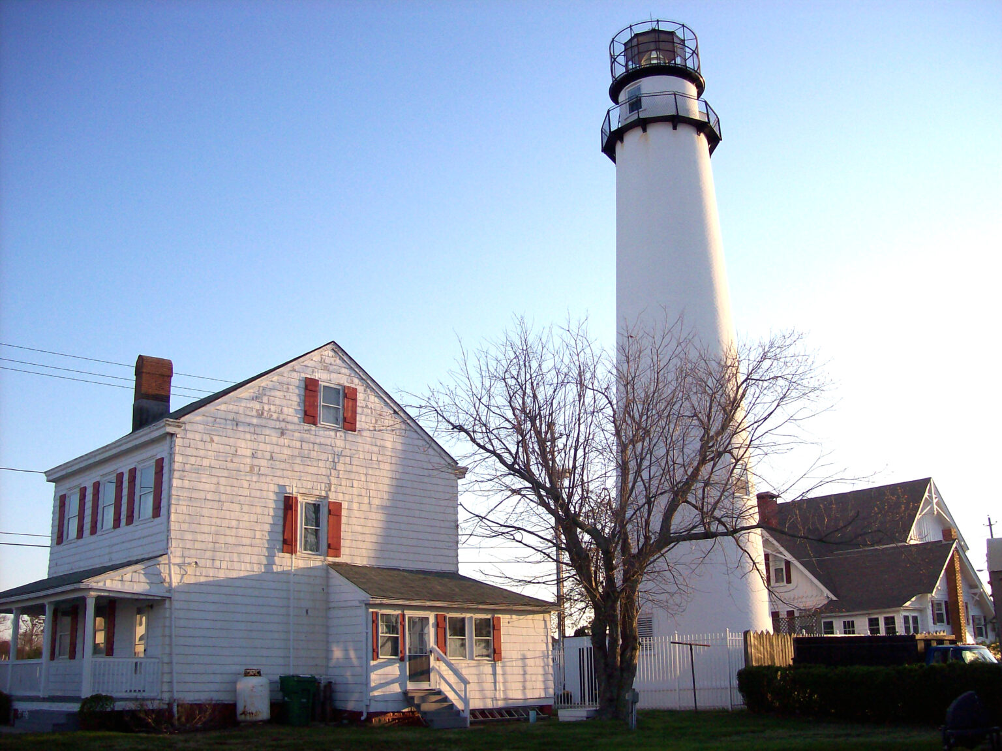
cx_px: 501
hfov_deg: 51.4
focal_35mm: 36
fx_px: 1042
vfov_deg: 39.6
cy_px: 376
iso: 80
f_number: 2.7
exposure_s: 1/746
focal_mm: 6
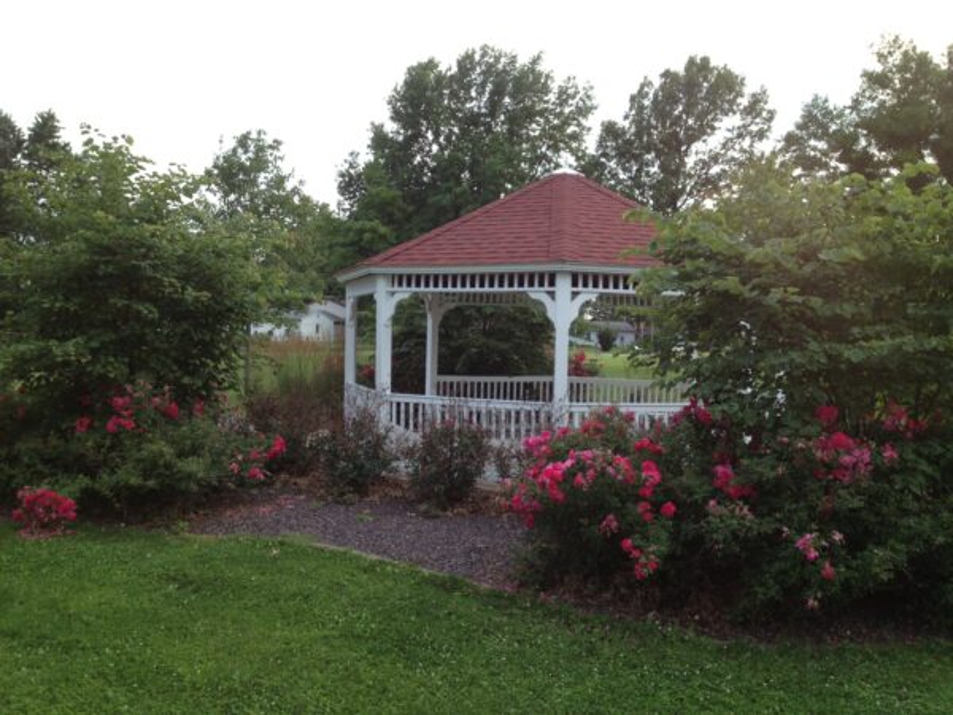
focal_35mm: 35
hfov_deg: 52.6
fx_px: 964
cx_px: 476
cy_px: 358
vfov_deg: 40.7
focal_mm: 4.28
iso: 50
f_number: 2.4
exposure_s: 1/295
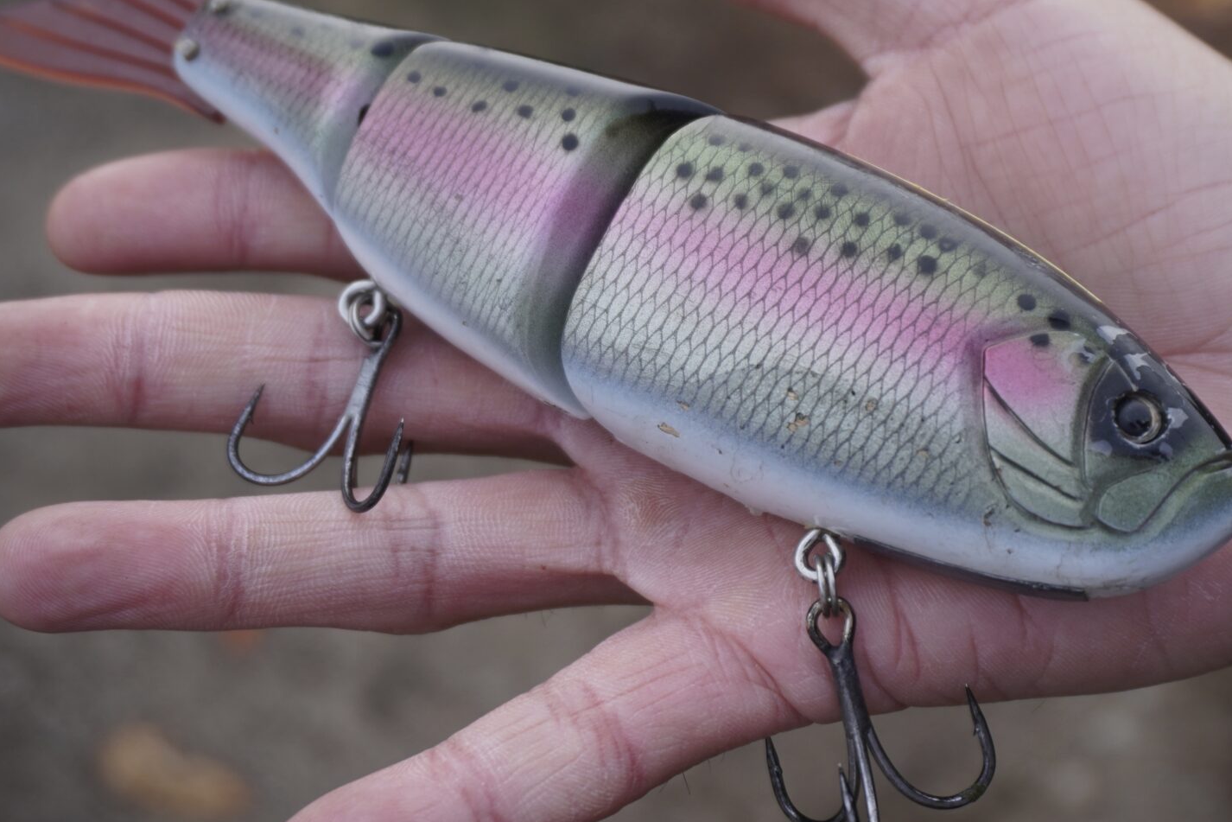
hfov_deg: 35.5
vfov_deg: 24.1
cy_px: 312
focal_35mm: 56
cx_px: 757
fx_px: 1917
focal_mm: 26
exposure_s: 1/200
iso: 100
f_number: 5
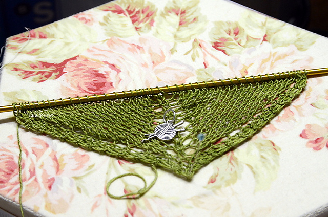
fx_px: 887
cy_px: 108
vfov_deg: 14.0
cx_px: 164
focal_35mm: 98
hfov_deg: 21.0
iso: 1600
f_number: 7.1
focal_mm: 65
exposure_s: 1/100
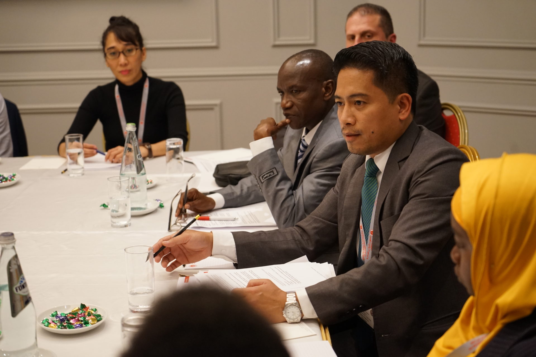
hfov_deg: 31.4
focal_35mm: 64
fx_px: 953
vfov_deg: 21.2
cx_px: 268
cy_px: 178
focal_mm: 64
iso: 2500
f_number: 4
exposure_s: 1/160
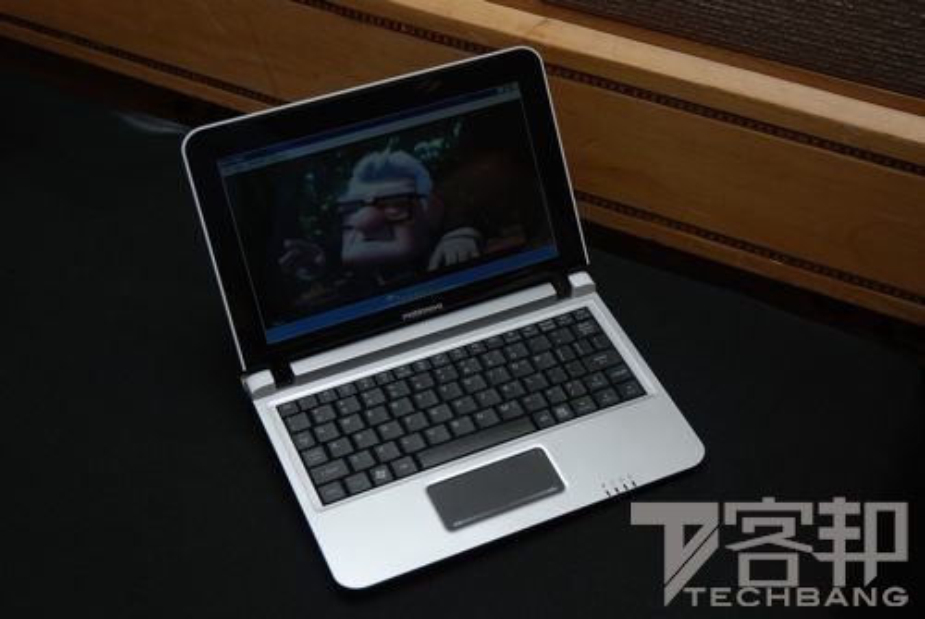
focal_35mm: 60
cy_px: 310
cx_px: 462
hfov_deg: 33.4
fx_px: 1544
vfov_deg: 22.7
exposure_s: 1/60
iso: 200
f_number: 5
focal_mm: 40
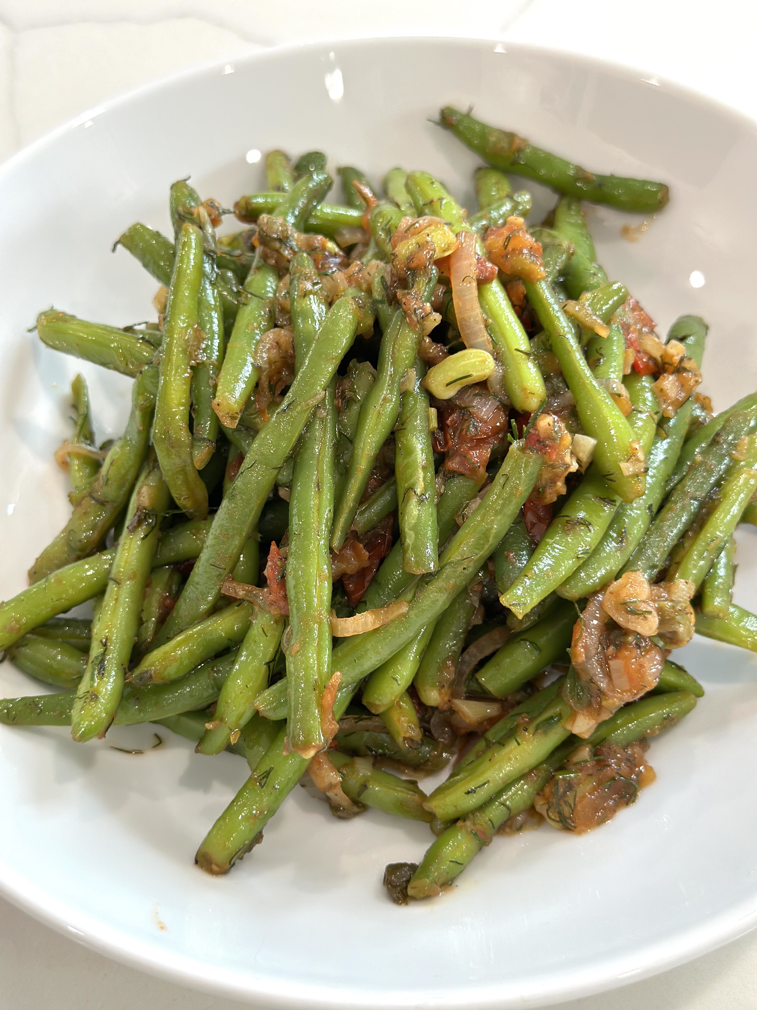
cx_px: 378
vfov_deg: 39.7
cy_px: 505
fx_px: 1400
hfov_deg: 30.3
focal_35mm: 48
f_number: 1.78
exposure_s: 1/120
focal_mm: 6.86
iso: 160
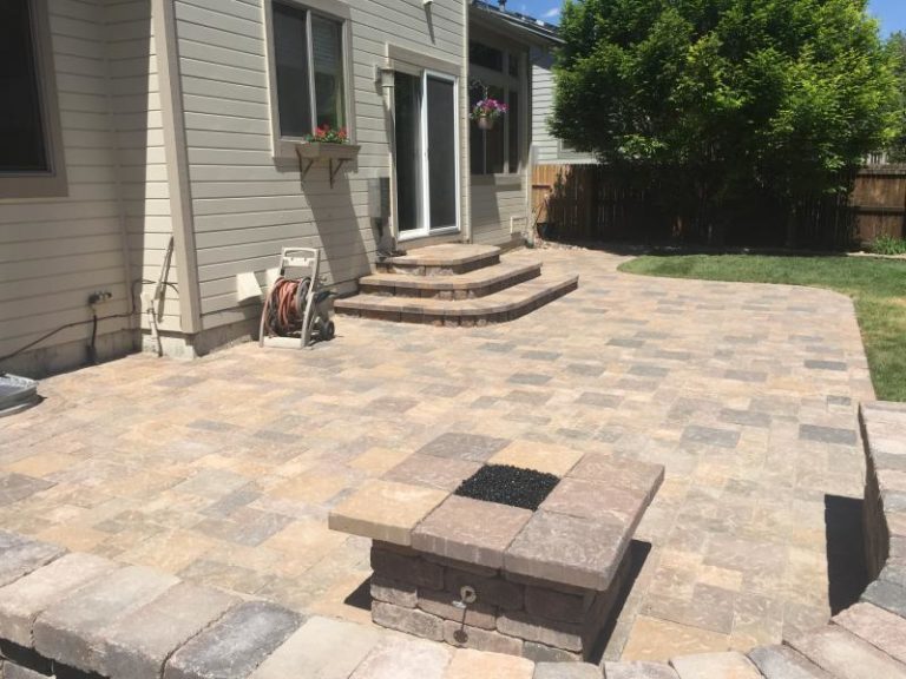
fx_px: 759
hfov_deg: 61.7
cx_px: 453
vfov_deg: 48.2
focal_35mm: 29
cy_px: 340
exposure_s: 1/2475
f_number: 2.2
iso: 32
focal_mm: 4.15
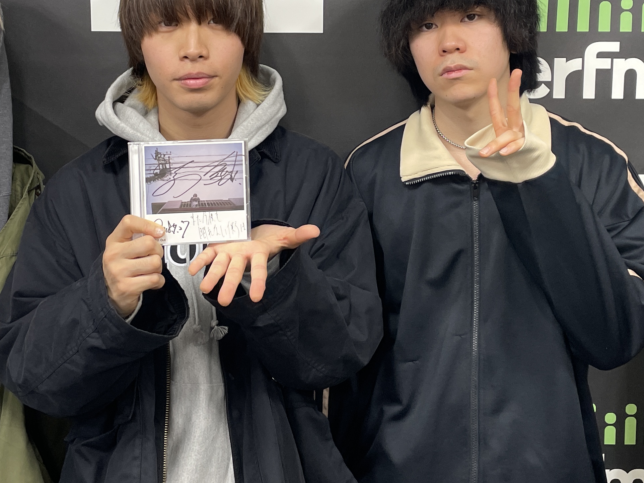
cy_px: 135
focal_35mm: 54
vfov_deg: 26.8
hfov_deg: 35.5
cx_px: 301
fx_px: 1005
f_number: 1.6
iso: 100
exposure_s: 1/121
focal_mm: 4.2
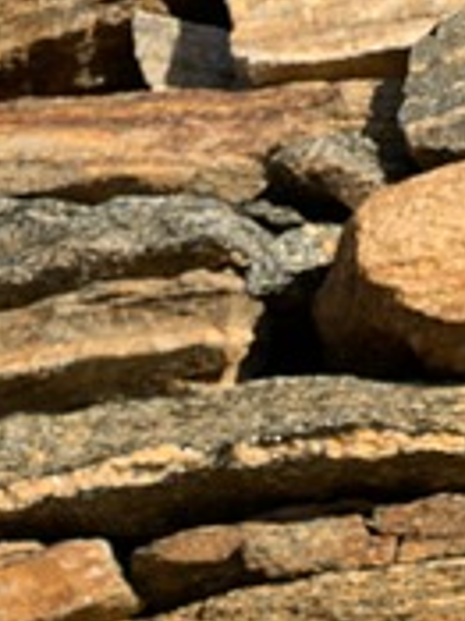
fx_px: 3192
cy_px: 876
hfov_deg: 8.2
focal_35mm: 178
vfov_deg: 10.8
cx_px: -149
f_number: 2.4
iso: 16
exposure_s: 1/685
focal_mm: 6
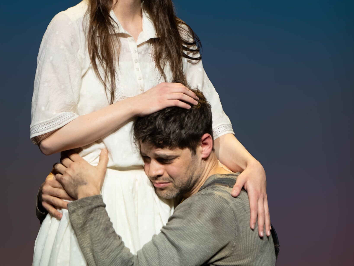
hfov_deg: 4.7
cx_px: 174
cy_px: 151
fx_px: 4316
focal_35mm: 422
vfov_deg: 3.5
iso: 800
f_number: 4
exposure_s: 1/200
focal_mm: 187
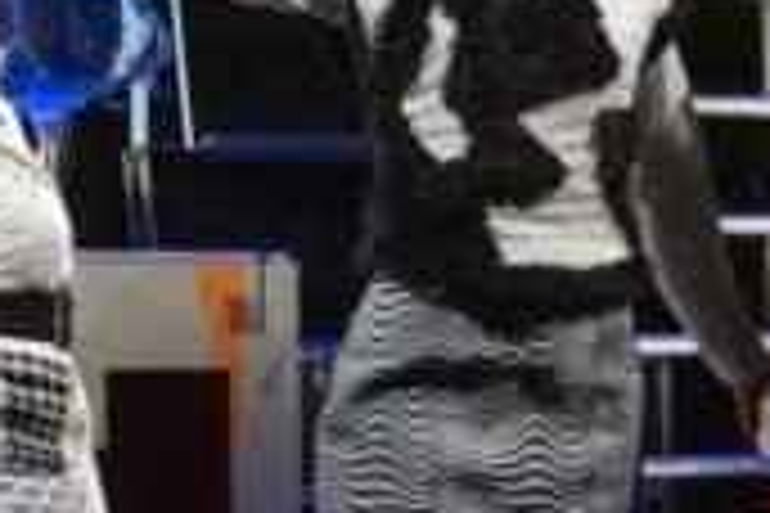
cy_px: -173
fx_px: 4042
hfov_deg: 10.1
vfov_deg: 7.2
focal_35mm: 189
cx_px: -743
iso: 3200
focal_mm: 31.5
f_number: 7.1
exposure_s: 1/125
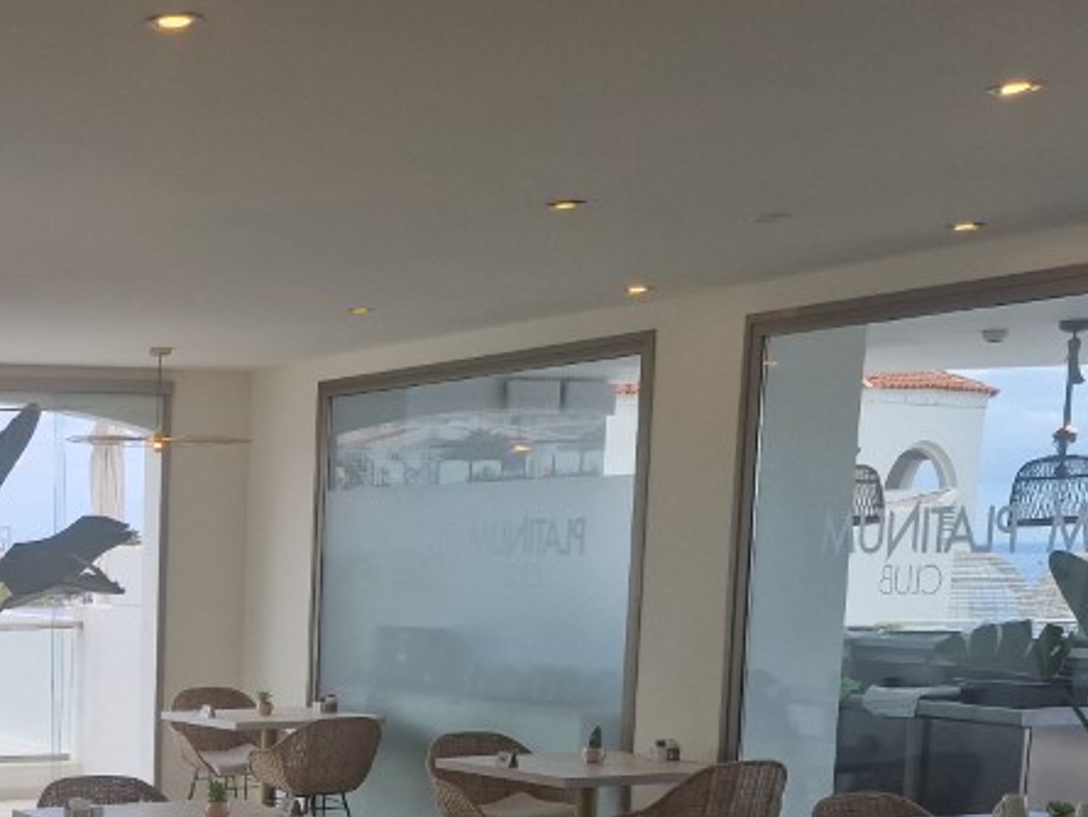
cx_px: -122
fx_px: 1949
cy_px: 841
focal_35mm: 62
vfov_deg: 22.6
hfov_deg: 28.2
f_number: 1.8
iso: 50
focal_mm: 6.4
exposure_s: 1/196
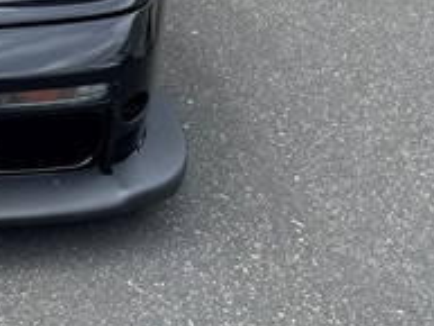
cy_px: -40
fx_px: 1079
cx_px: -268
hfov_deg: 19.1
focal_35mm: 86
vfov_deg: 16.6
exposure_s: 1/1261
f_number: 1.6
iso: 32
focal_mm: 4.2
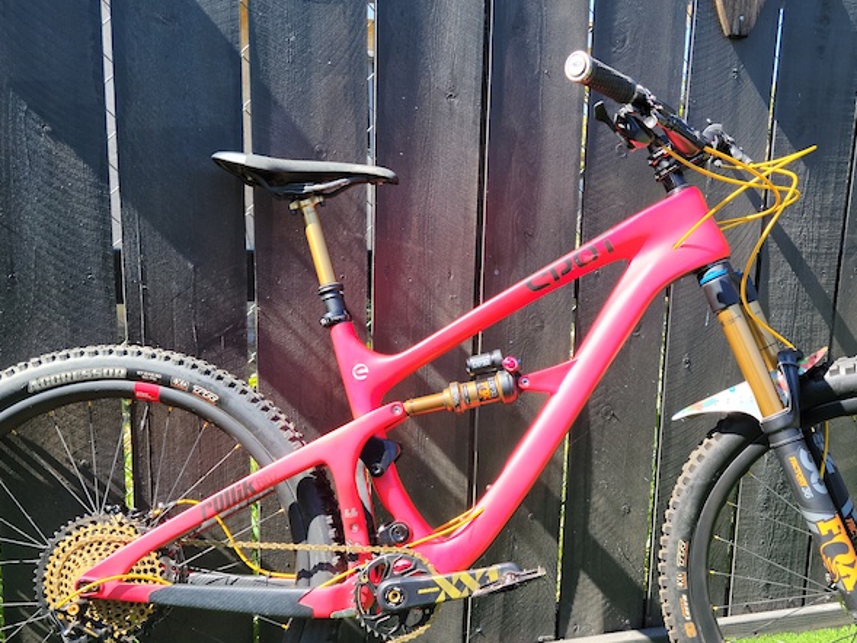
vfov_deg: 37.3
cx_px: 534
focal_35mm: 38
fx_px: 941
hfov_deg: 48.5
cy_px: 428
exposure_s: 1/165
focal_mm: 5.9
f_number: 2
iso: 25
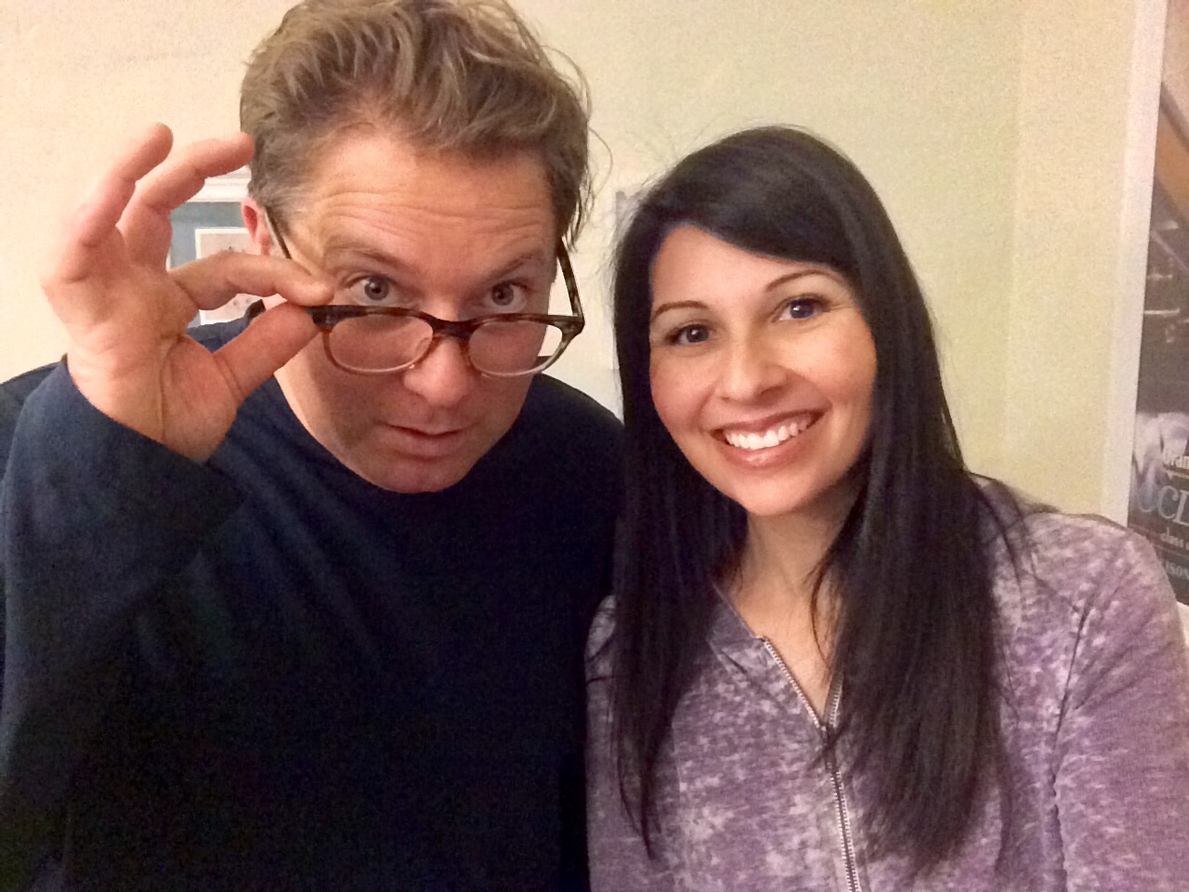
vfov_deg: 45.4
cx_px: 594
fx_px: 1065
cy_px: 446
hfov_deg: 58.4
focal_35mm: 31
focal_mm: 2.15
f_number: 2.4
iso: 1250
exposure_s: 1/15
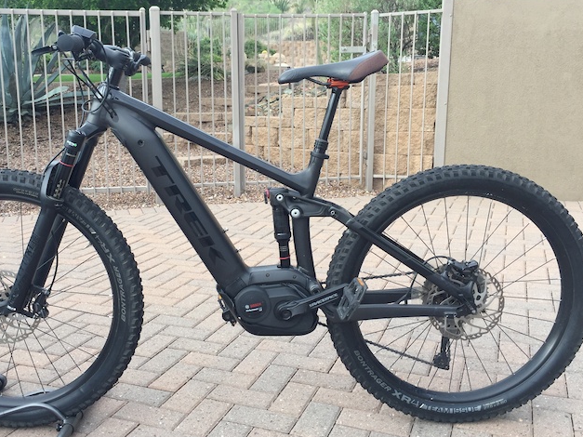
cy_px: 209
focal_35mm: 37
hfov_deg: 49.9
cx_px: 240
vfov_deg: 38.6
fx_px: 623
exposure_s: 1/421
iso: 32
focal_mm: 4.15
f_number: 2.2
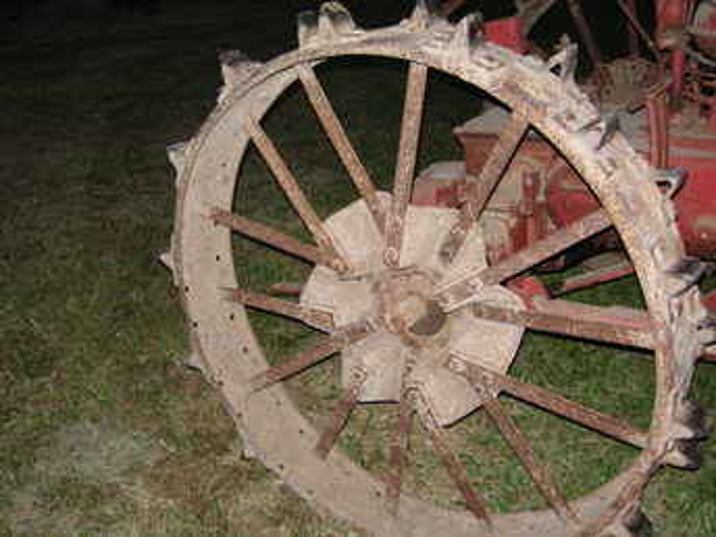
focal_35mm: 41
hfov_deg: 45.8
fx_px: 848
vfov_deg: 35.1
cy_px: 268
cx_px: 358
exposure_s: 1/181
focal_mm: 8.5
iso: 200
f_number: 2.9
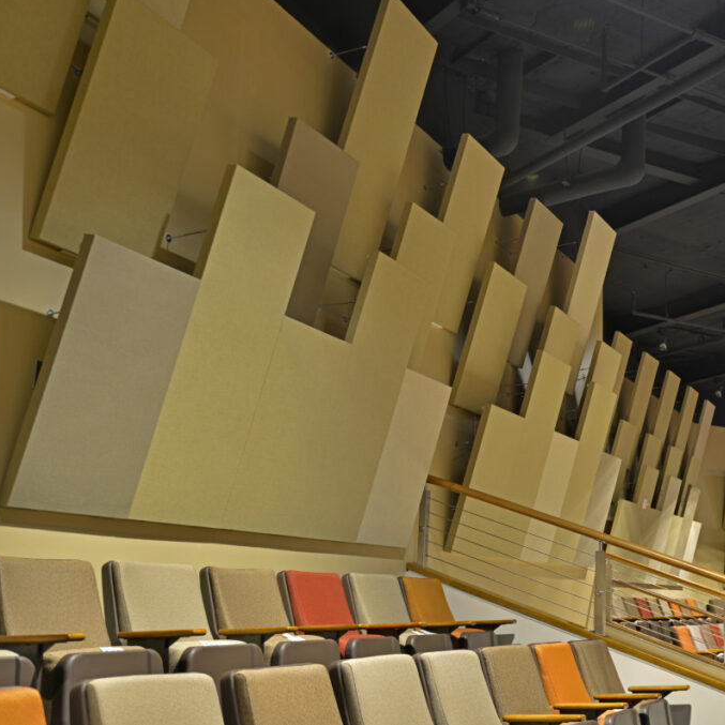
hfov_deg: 37.2
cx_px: 468
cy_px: 362
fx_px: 1066
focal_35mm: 45
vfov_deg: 37.6
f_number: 4
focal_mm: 35
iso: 100
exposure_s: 4
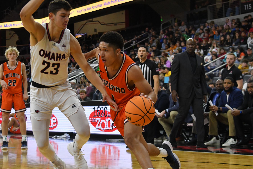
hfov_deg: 23.4
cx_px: 126
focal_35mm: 87
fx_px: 611
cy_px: 84
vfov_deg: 15.7
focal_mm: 58
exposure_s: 1/1250
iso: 5000
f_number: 5
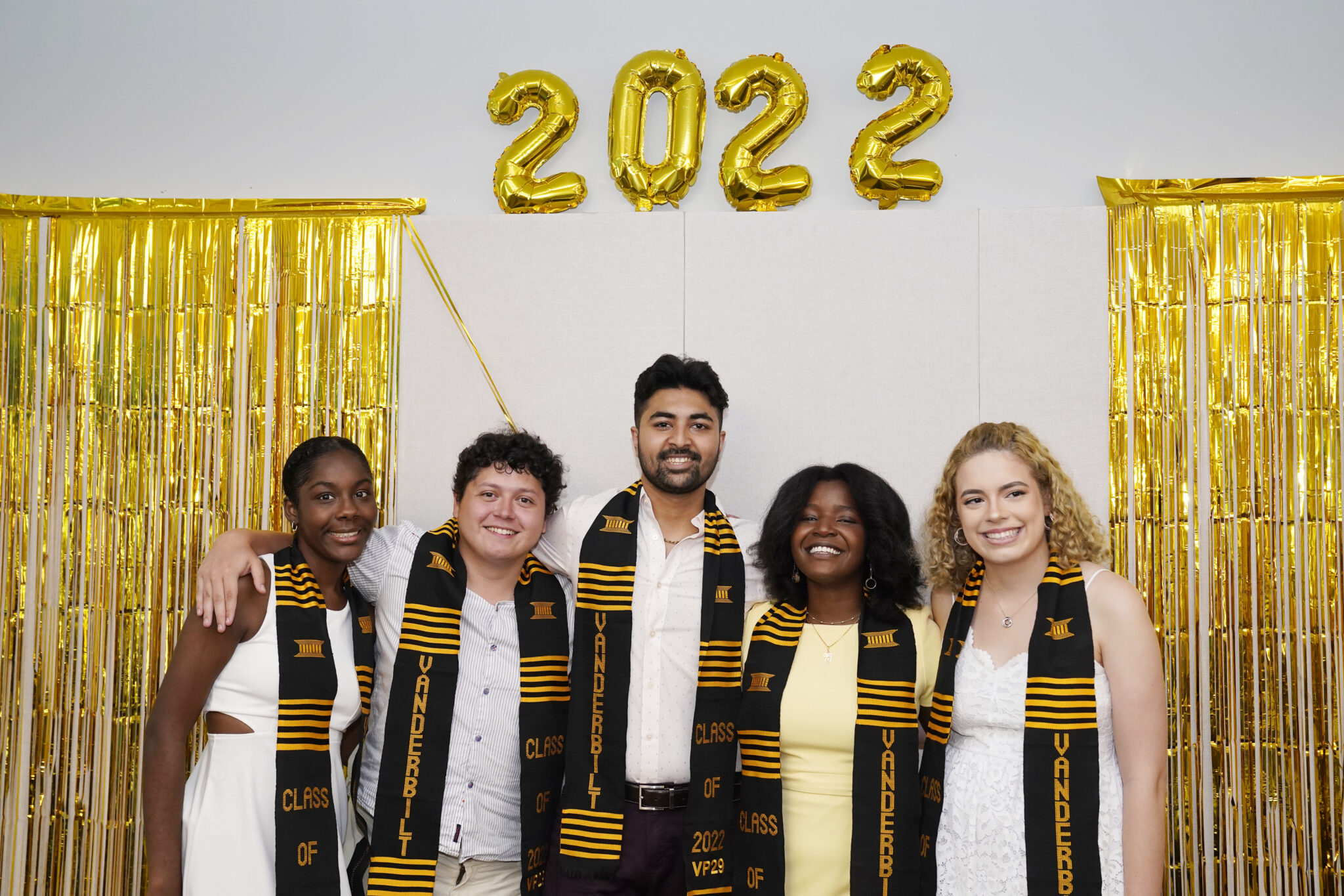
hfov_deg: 49.6
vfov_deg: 34.2
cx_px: 672
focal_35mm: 39
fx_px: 1456
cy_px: 448
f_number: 4.5
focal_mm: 39
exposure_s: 1/90
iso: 2000
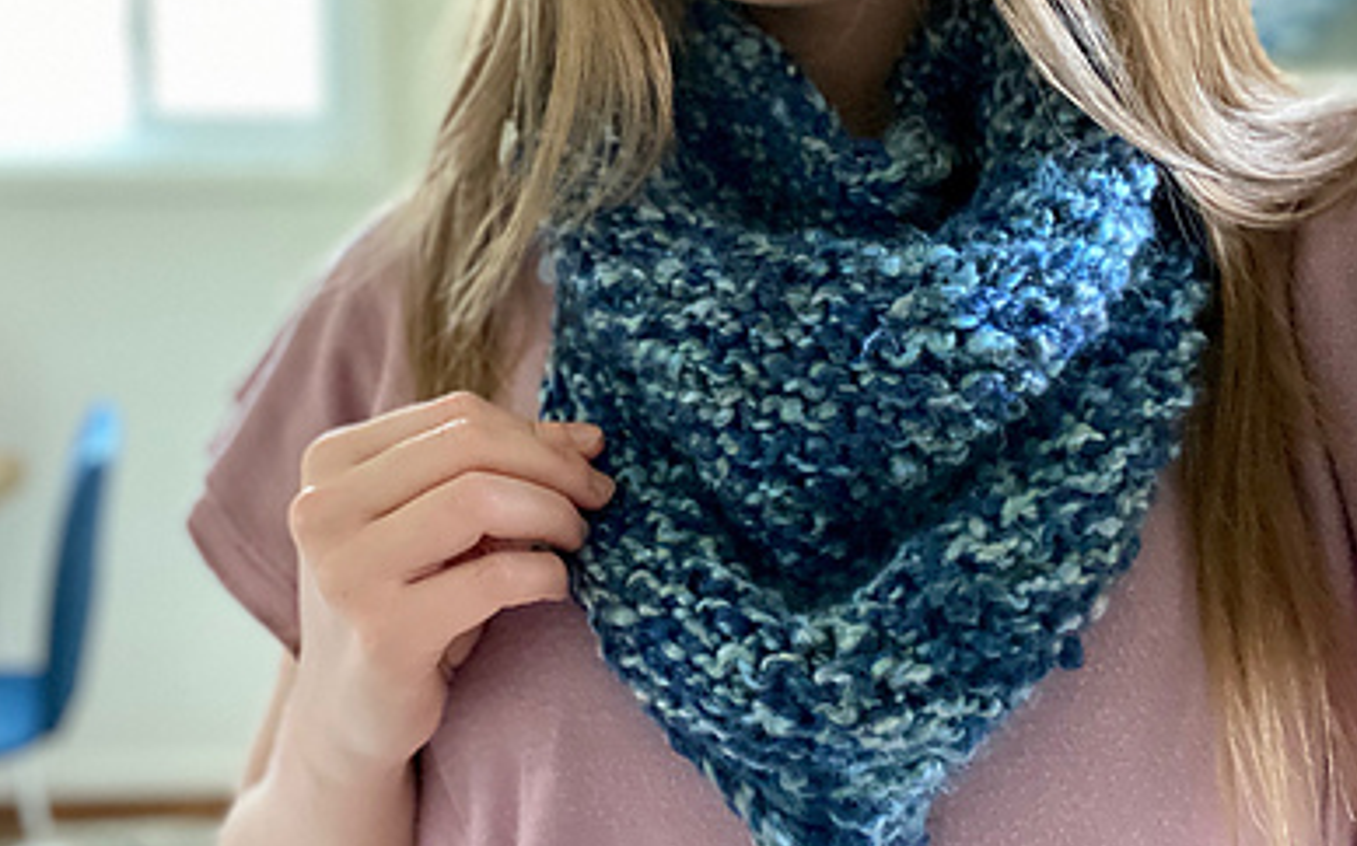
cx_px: 556
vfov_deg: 31.1
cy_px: 320
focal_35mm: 41
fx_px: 1515
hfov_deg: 48.0
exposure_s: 1/26
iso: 800
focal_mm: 2.71
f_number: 2.2
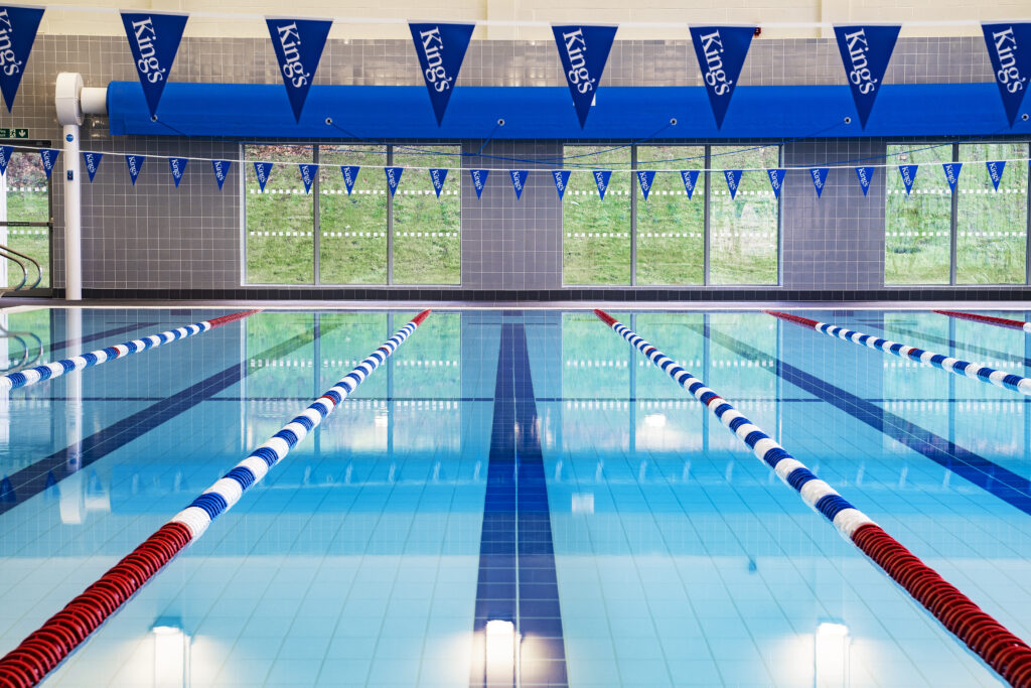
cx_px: 516
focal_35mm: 75
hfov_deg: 27.0
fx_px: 2148
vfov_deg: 18.2
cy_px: 344
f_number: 11
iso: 200
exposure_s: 1/2.5
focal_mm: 75
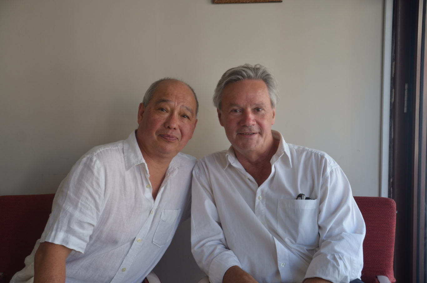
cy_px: 142
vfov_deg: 31.8
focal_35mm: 42
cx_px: 214
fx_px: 497
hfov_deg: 46.5
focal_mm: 28
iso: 360
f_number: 4
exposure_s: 1/125
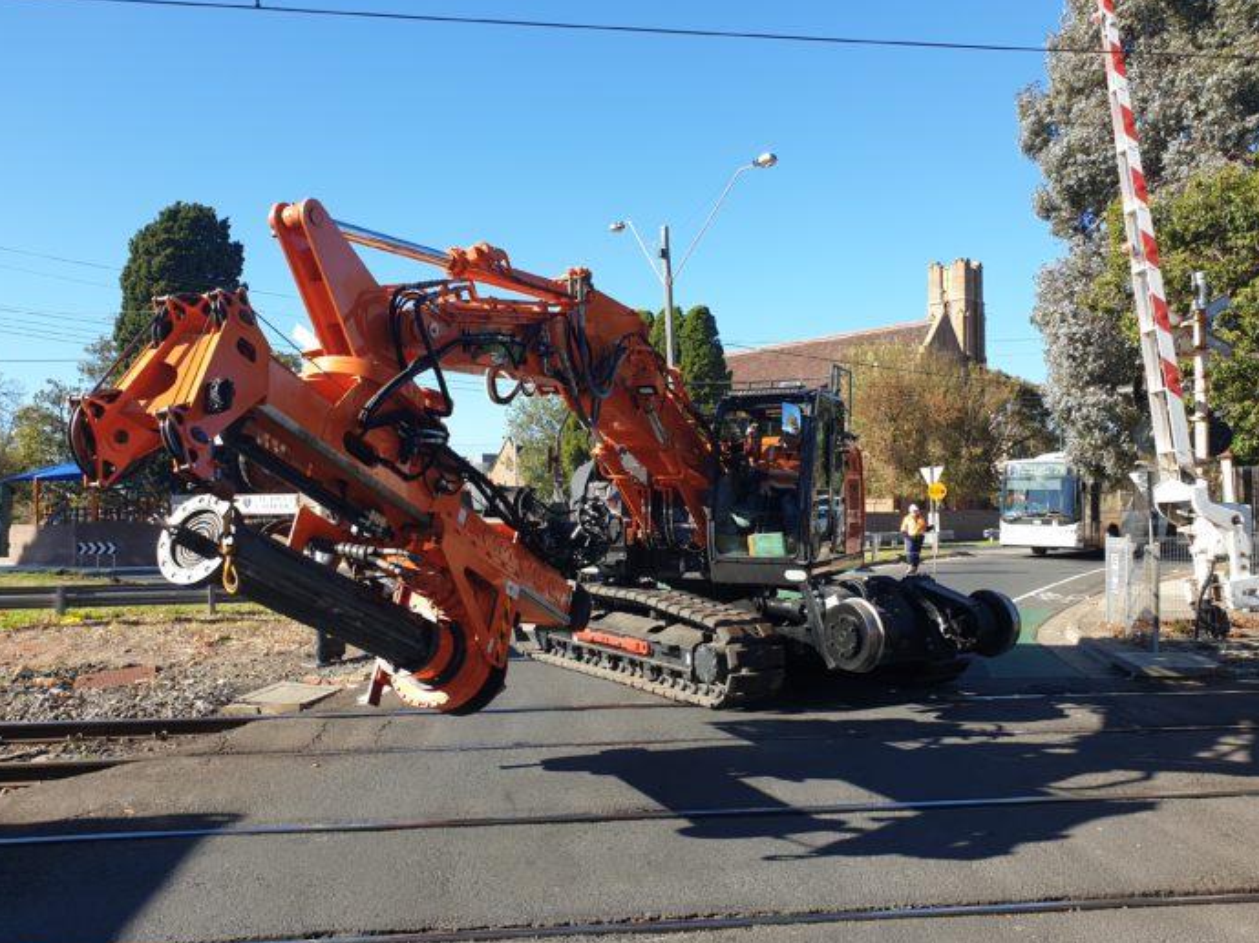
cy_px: 521
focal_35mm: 29
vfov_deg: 48.1
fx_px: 1054
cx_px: 632
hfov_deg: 61.7
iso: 50
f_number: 2.4
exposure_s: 1/633
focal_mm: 4.3
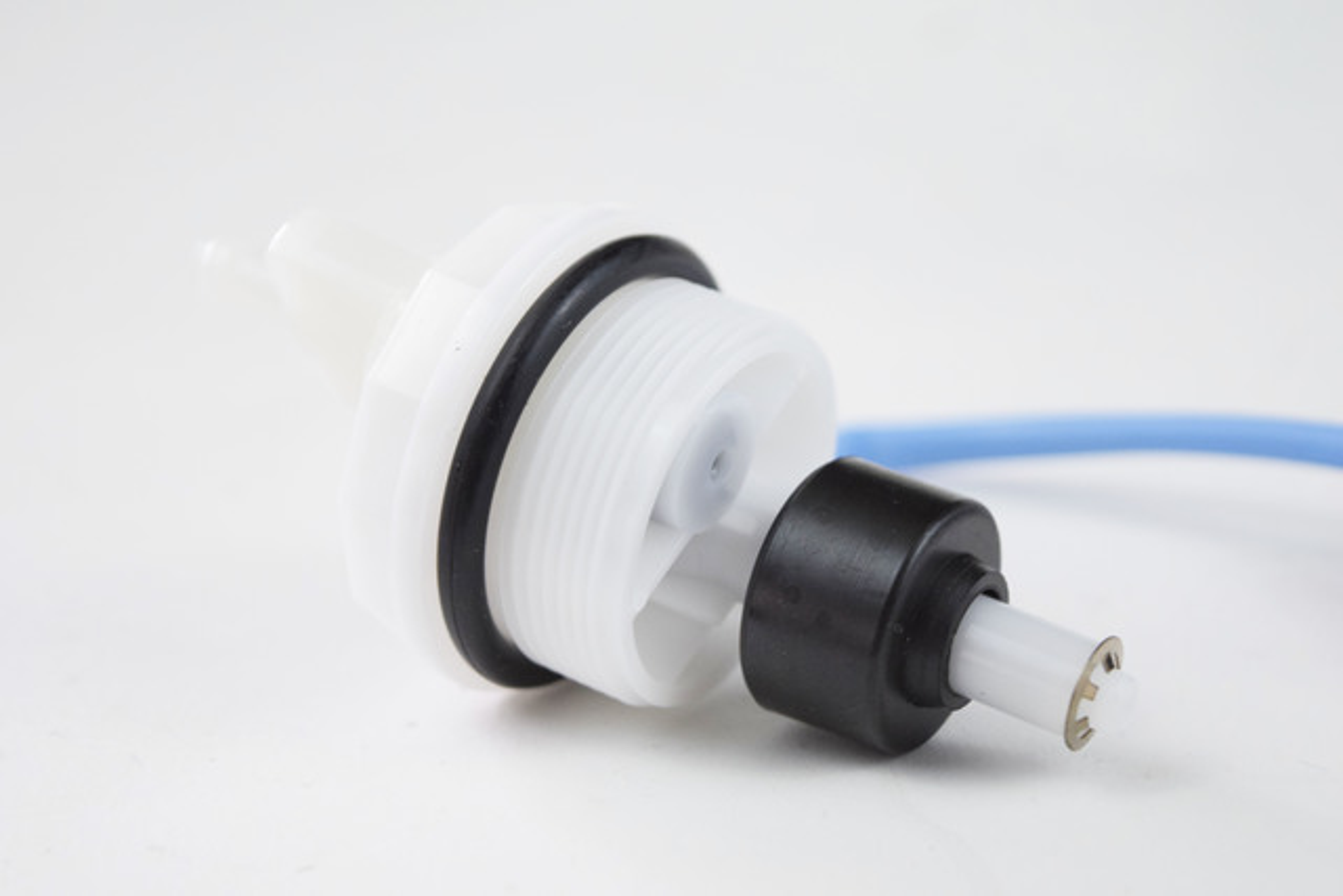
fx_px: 3078
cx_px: 672
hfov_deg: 24.6
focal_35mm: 82
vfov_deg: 16.6
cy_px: 448
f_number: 5.6
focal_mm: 55
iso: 1400
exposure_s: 1/60
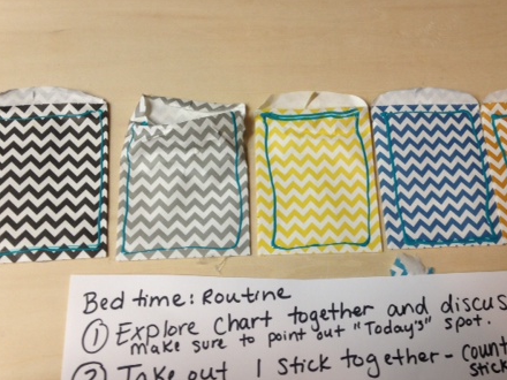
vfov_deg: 30.3
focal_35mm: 48
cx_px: 336
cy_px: 180
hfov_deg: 39.2
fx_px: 703
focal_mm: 4.12
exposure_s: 1/20
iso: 64
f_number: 2.4
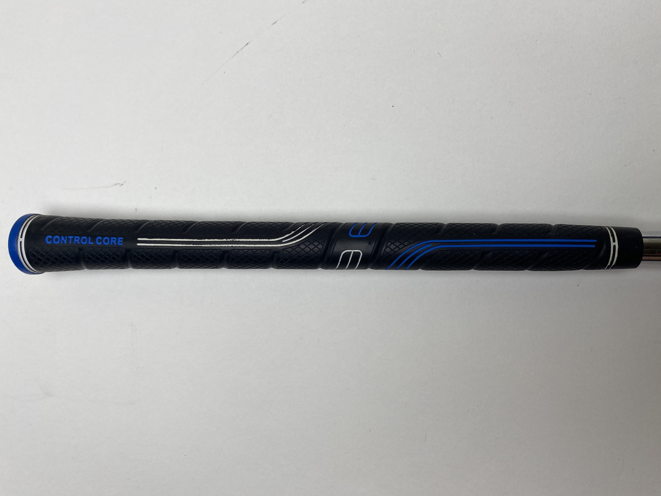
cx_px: 330
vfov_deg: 53.1
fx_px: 496
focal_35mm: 26
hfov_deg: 67.3
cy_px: 248
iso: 32
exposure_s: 1/513
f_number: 1.8
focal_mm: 4.25
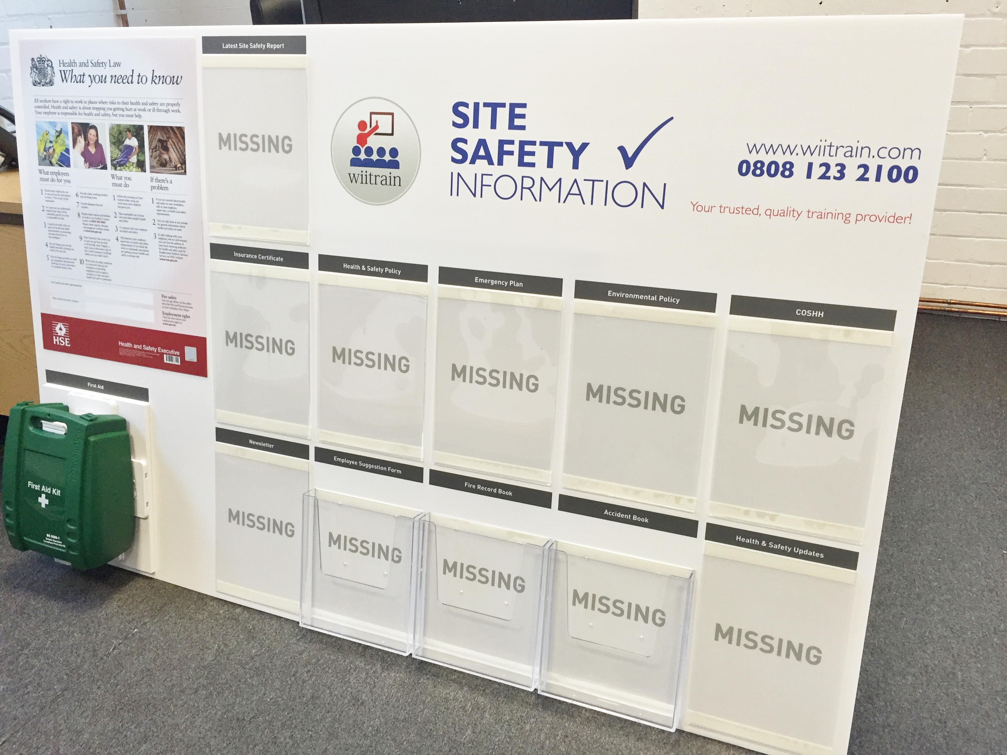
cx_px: 504
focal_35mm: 29
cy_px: 378
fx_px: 844
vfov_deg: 48.2
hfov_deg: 61.7
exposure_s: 1/33
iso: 80
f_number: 2.2
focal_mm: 4.15
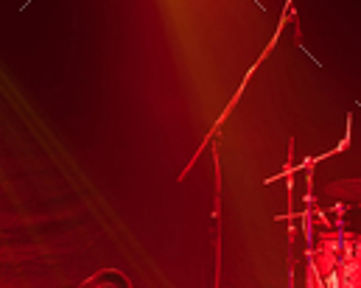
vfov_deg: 3.4
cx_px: 548
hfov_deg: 4.3
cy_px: 18
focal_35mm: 452
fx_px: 4826
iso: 200
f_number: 8
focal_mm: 105
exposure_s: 1/2.5
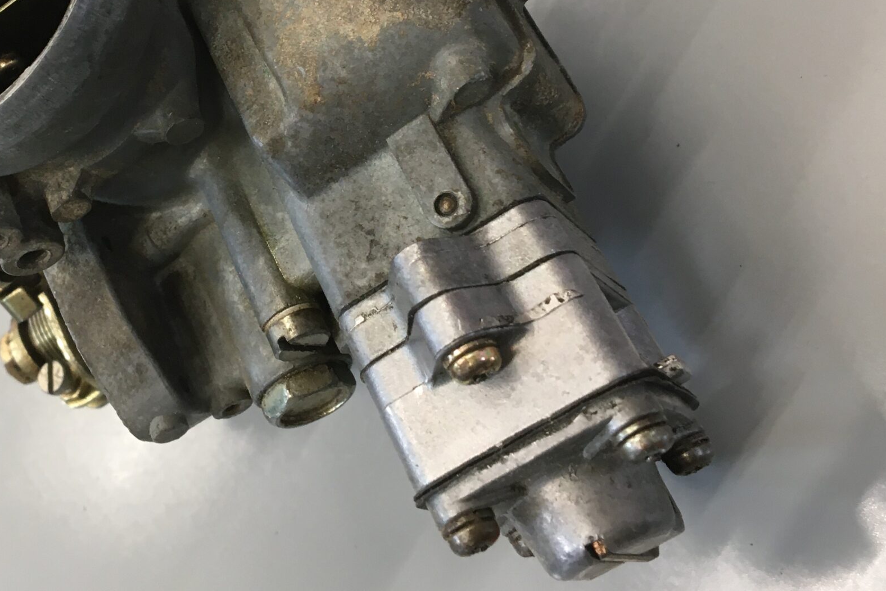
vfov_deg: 27.1
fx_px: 1206
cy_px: 137
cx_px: 263
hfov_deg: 39.6
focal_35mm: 49
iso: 100
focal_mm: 4.15
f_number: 2.2
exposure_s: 1/33
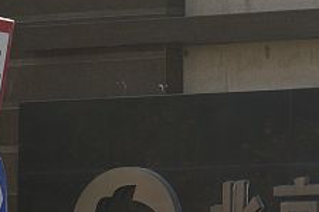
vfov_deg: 2.2
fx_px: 5662
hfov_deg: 3.2
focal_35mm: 639
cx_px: 535
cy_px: 207
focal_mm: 120
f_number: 11
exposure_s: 1/160
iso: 200
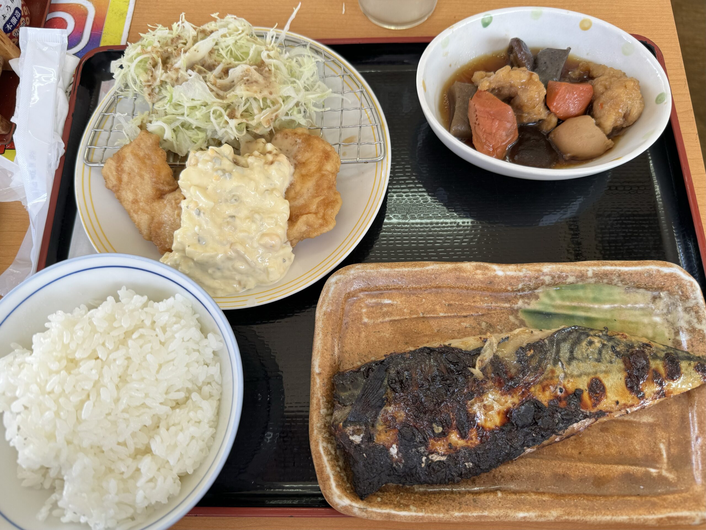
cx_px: 353
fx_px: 489
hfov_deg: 71.6
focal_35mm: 24
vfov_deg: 56.8
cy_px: 265
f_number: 1.78
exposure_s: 1/121
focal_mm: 6.86
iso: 64
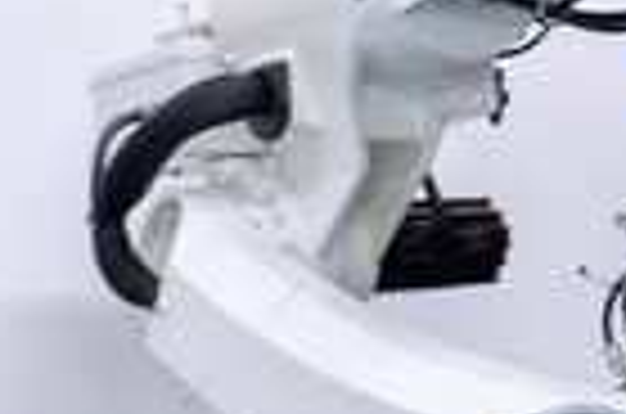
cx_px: 1302
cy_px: 142
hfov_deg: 12.1
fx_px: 2585
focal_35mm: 149
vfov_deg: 9.2
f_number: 2.8
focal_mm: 35
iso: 1000
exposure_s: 1/160
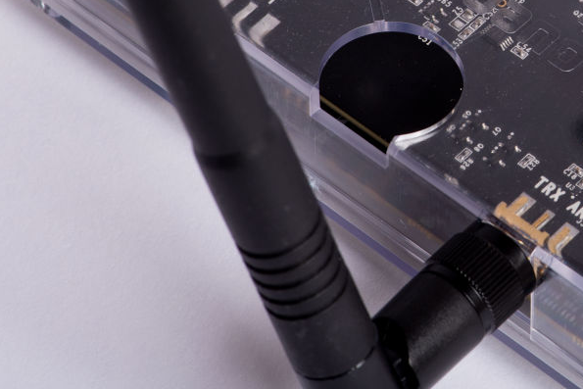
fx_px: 4001
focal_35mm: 247
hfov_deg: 8.3
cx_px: 597
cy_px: 0
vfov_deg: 5.6
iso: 100
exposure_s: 1/200
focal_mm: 105
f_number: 20
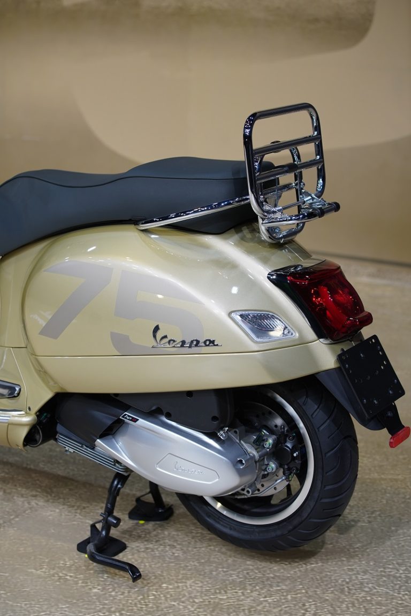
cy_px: 308
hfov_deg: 19.5
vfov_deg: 28.8
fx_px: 1199
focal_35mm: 70
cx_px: 206
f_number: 4
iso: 640
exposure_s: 1/160
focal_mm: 70
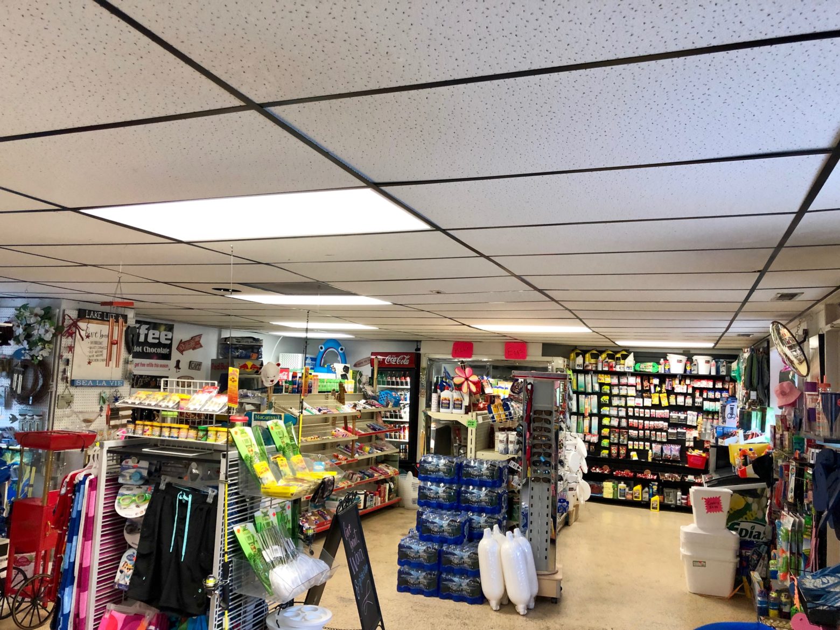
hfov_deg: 63.4
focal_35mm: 28
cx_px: 420
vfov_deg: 49.7
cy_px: 315
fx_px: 679
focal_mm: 3.99
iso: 40
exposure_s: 1/30
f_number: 1.8
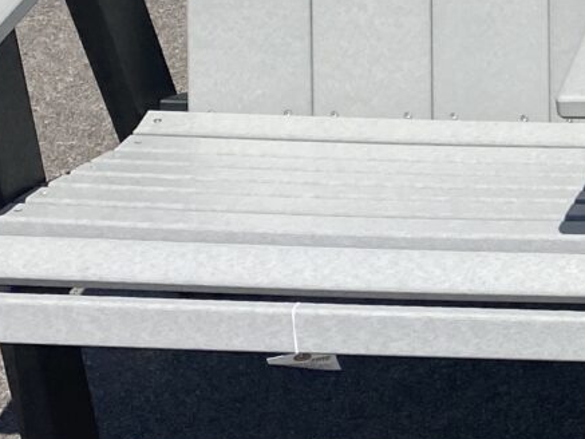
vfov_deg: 12.4
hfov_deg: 14.9
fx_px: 2012
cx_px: 977
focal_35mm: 119
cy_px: 131
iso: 32
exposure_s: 1/4608
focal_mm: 4.25
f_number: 1.8
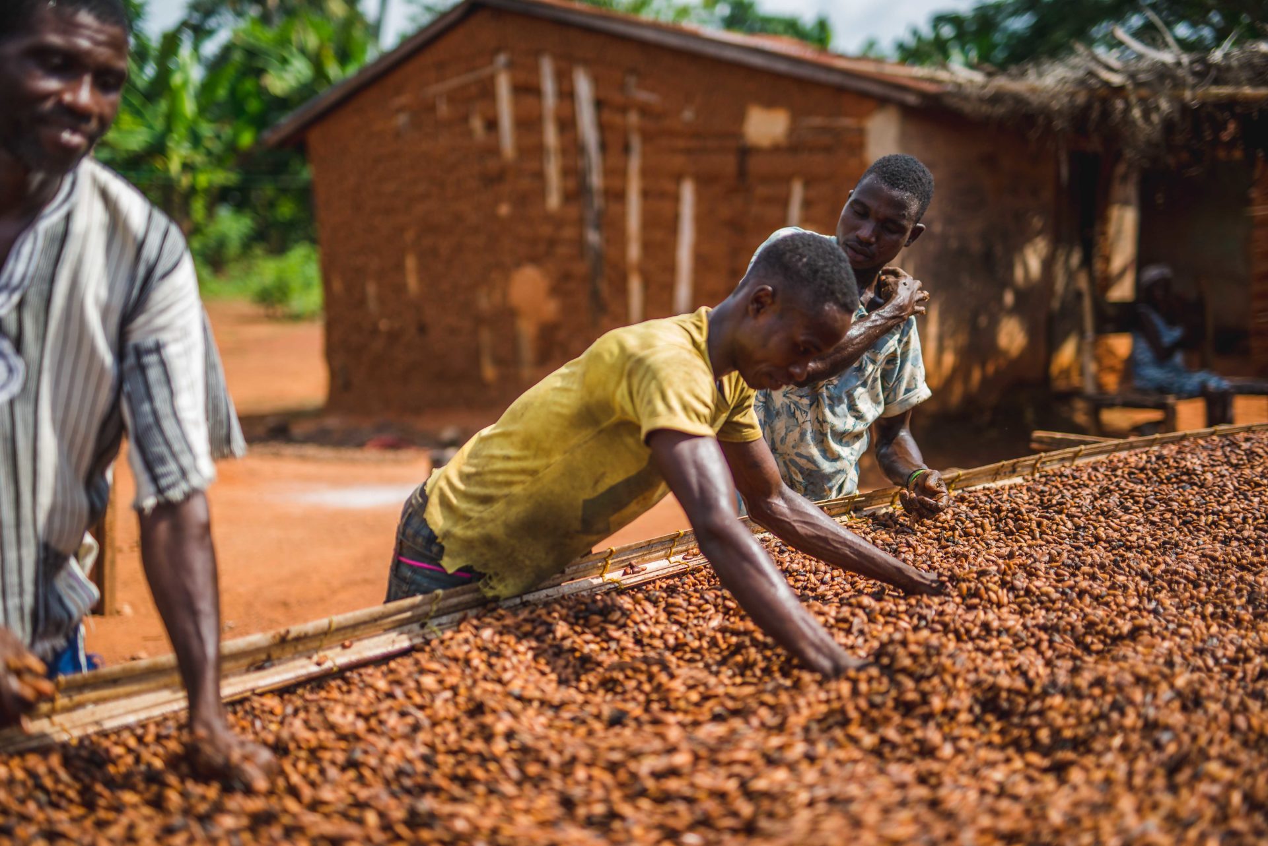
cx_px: 634
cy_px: 423
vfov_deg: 27.0
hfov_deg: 39.6
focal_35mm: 50
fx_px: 1762
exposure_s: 1/4000
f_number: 1.6
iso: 125
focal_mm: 50
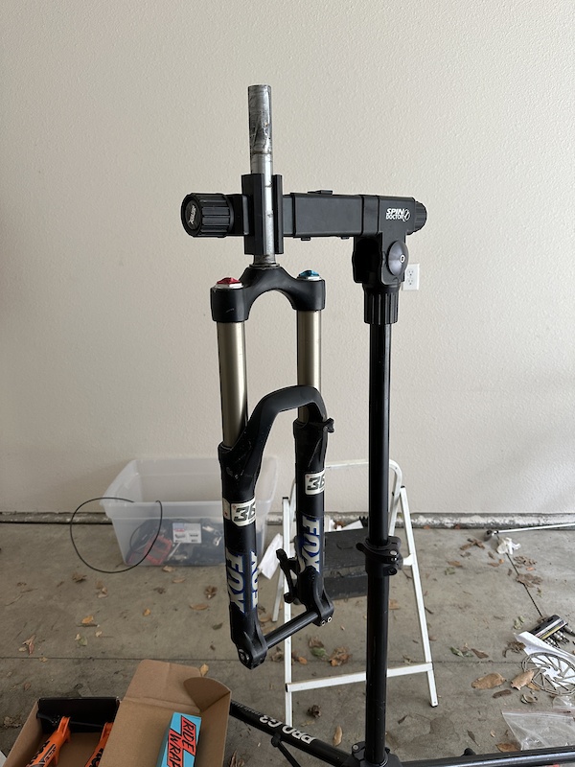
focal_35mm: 24
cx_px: 288
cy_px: 384
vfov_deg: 71.6
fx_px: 532
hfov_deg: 56.8
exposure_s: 1/73
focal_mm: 6.86
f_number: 1.78
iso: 250
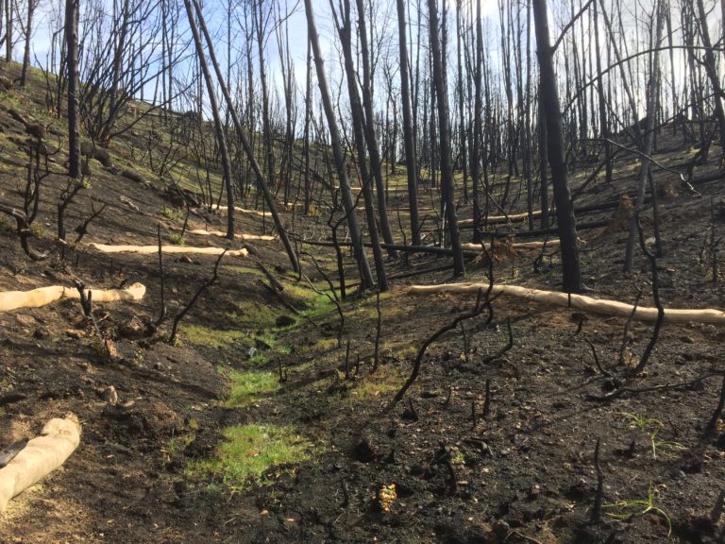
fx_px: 607
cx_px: 362
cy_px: 272
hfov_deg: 61.7
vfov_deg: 48.2
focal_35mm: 29
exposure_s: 1/912
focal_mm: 4.15
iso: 32
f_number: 2.2
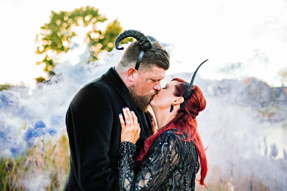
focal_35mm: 35
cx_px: 144
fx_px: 279
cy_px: 96
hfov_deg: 54.5
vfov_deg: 37.8
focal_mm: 35
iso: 1600
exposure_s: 1/5000
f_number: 1.8
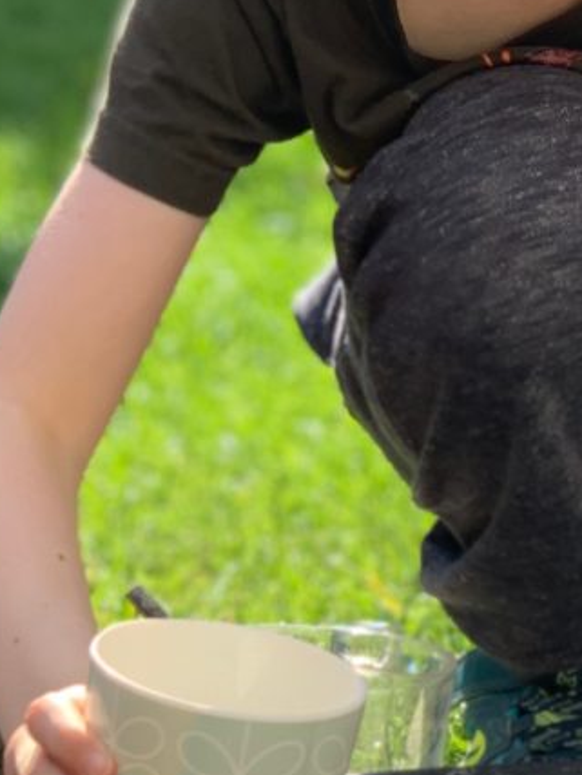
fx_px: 3923
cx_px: 604
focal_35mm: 175
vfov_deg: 11.3
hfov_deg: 8.4
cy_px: 599
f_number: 2.4
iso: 16
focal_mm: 6
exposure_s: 1/165
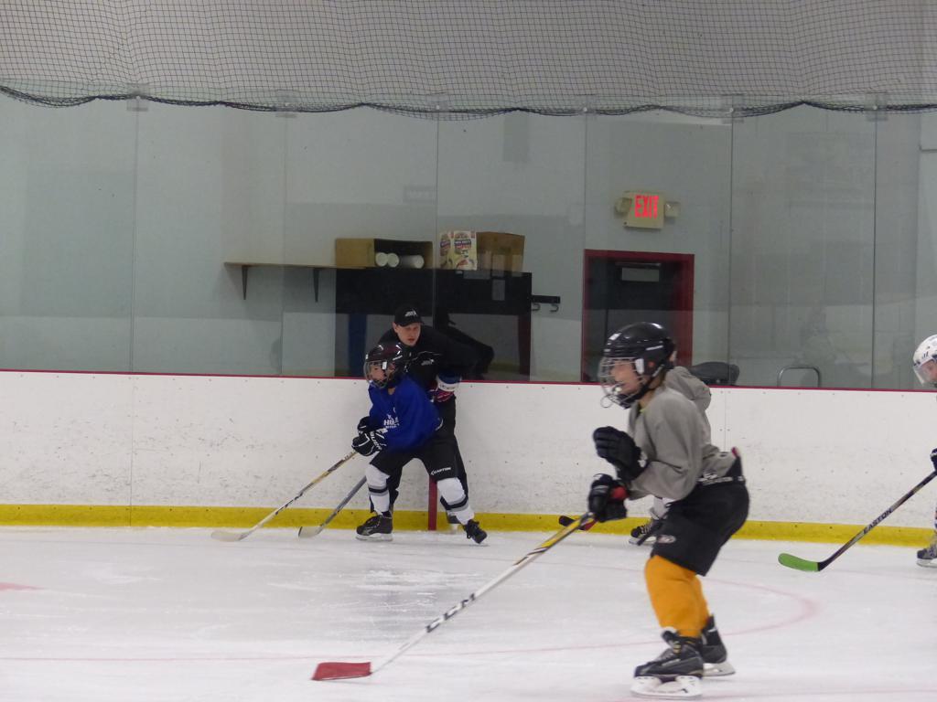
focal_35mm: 126
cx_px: 468
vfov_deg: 11.8
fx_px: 3411
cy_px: 351
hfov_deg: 15.6
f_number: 2.8
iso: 800
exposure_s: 1/320
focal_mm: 22.6
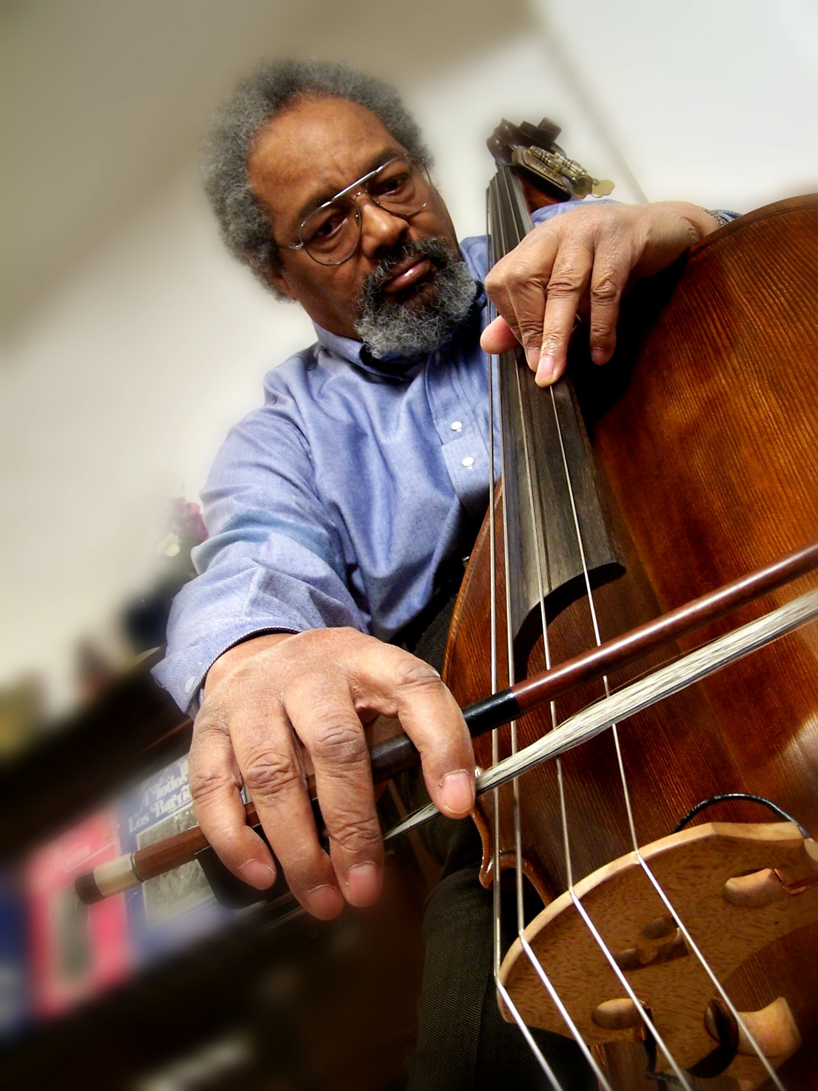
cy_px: 546
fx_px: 1197
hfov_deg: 37.7
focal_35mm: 38
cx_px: 409
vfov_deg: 49.0
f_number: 2.8
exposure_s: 1/10
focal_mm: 6.3
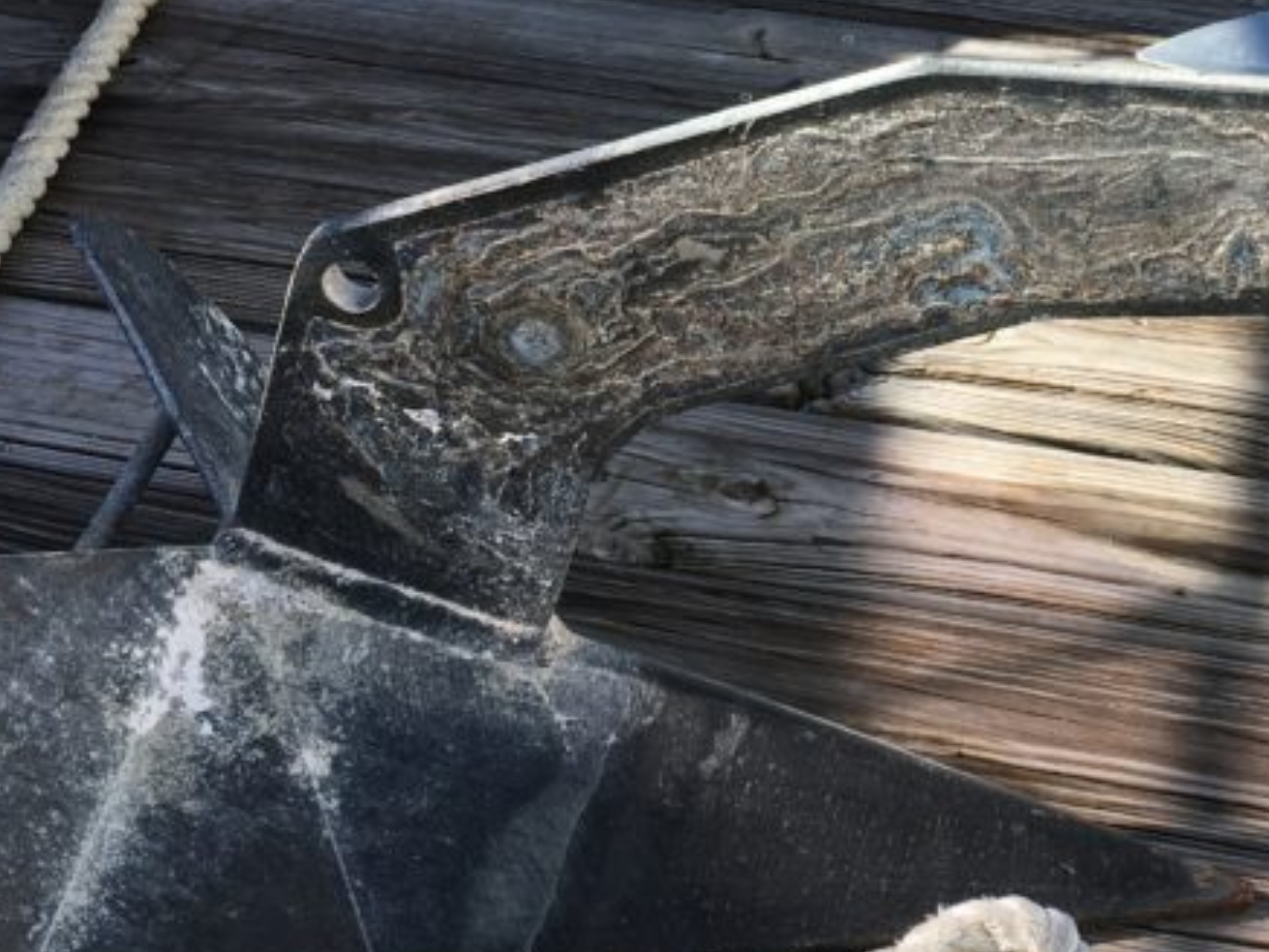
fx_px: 2494
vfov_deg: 21.5
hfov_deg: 27.8
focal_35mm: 68
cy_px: 250
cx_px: 1077
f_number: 2.2
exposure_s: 1/1202
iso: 25
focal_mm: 4.15
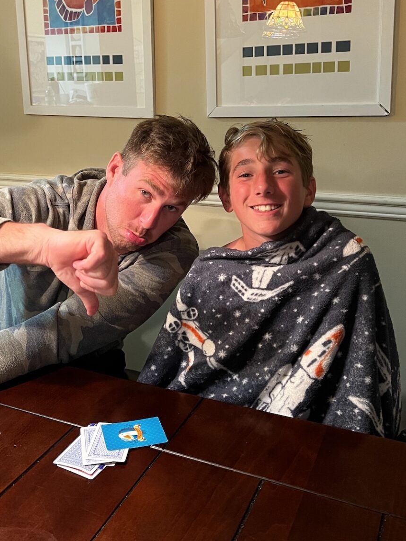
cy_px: 207
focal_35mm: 35
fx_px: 547
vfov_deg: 52.1
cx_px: 196
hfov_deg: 40.7
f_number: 1.5
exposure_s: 1/40
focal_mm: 5.7
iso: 500
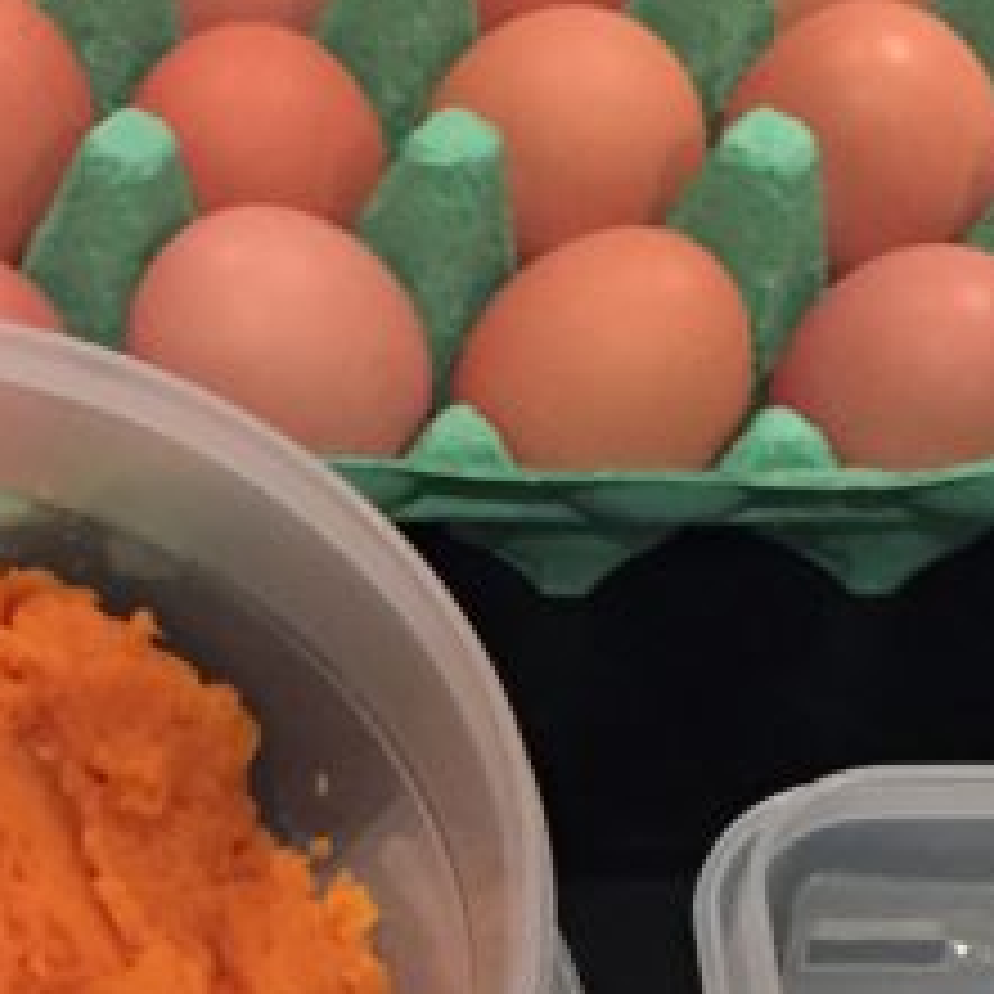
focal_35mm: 119
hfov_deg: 14.0
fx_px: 3866
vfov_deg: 14.2
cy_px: 1192
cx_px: -342
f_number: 2.2
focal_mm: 4.15
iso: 250
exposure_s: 1/25
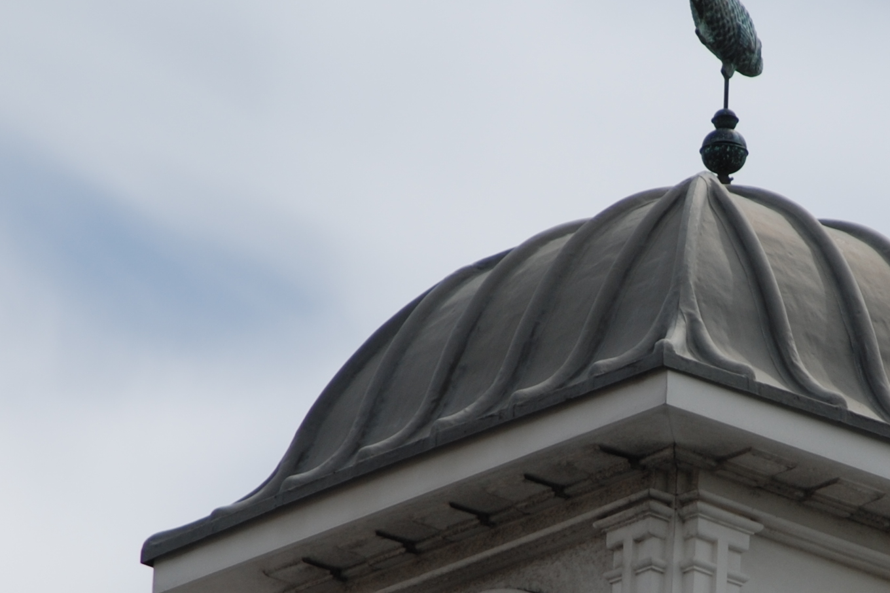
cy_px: 488
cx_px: 689
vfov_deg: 2.4
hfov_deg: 3.6
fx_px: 14271
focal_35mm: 577
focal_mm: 135
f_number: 6.3
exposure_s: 1/640
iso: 100
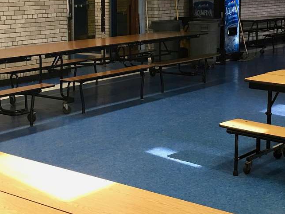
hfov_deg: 27.0
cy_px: 76
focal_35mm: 72
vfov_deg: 20.4
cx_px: 113
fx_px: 593
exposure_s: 1/15
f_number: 2.2
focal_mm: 4.15
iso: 32
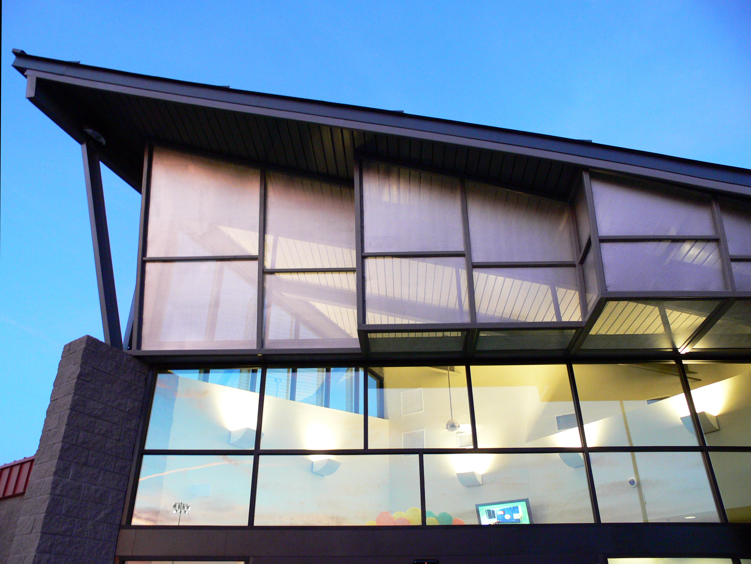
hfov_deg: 52.6
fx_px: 759
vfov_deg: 40.7
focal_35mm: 35
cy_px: 282
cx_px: 376
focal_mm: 7.4
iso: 200
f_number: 2.8
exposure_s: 1/20
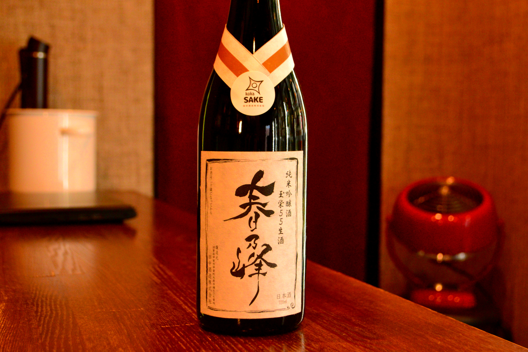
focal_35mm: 48
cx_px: 264
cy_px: 176
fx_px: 704
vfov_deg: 28.1
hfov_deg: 41.1
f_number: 4.8
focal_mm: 32
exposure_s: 1/50
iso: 1600
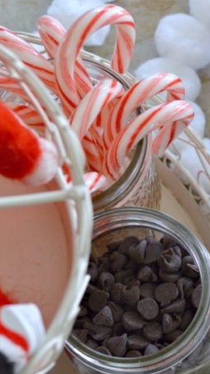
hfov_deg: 11.4
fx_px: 1022
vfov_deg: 20.6
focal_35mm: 103
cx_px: 295
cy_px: 284
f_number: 4.2
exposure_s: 1/30
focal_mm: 26
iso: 400
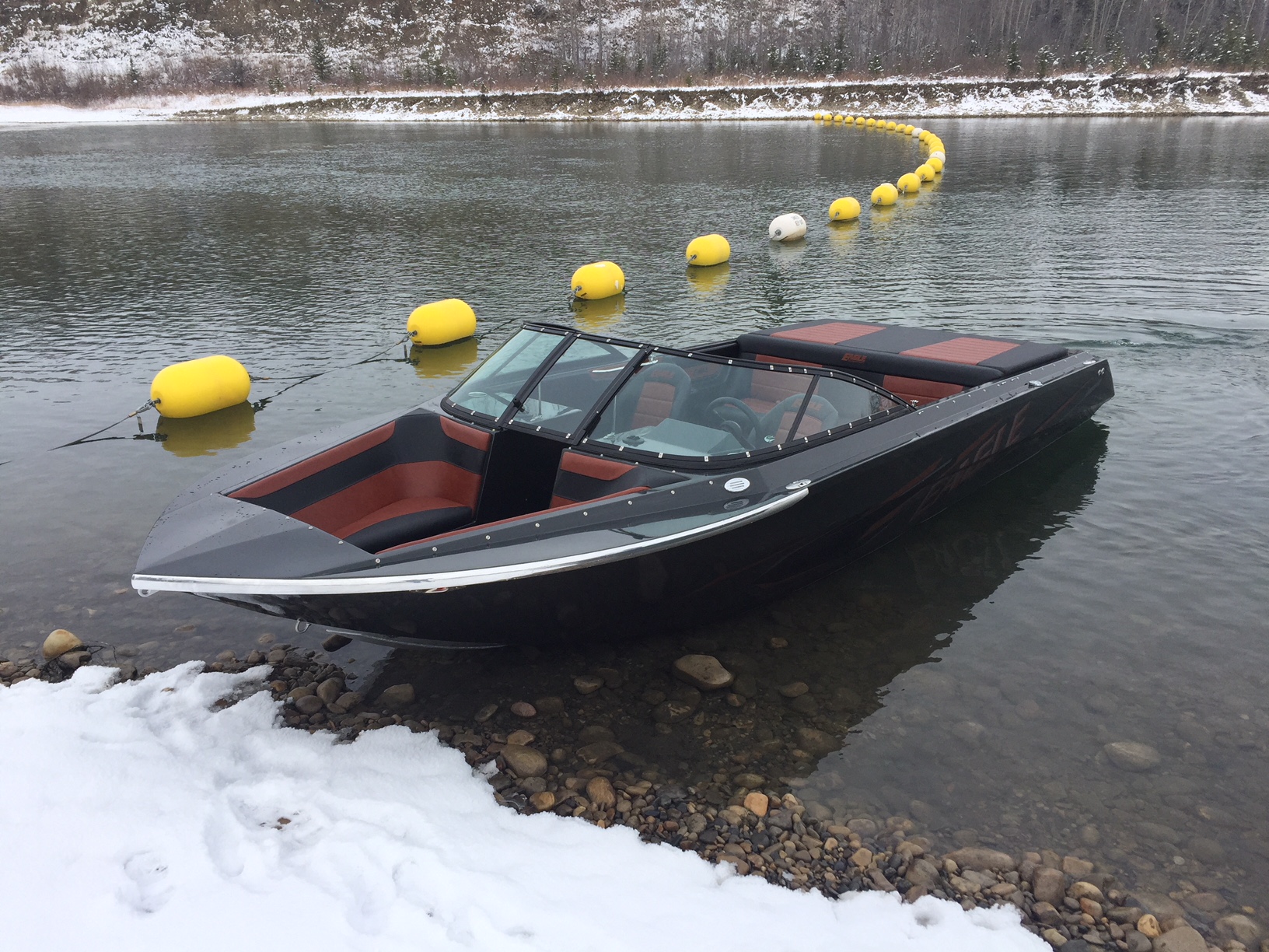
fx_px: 1063
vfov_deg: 48.2
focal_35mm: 29
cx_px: 634
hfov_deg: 61.7
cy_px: 476
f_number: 2.2
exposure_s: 1/682
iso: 32
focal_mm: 4.15
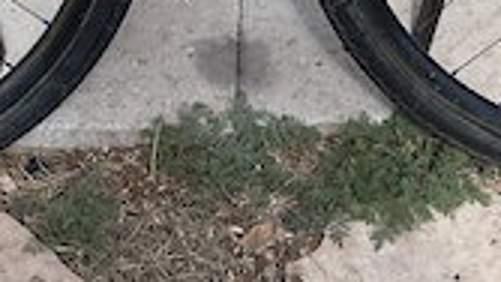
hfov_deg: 15.7
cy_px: -126
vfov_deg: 8.7
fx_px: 1807
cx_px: 387
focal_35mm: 136
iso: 32
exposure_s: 1/1350
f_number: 1.6
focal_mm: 4.2
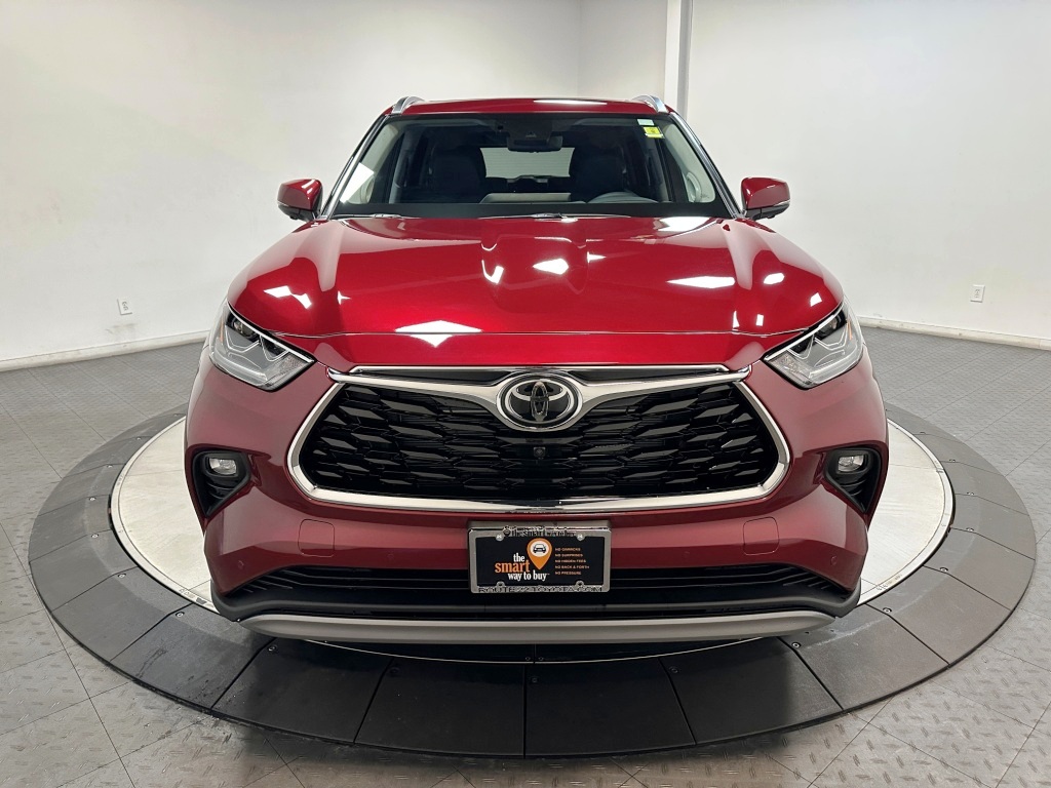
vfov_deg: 56.8
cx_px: 526
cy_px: 394
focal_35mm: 24
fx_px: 729
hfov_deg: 71.6
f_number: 1.78
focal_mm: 6.86
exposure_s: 1/60
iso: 400
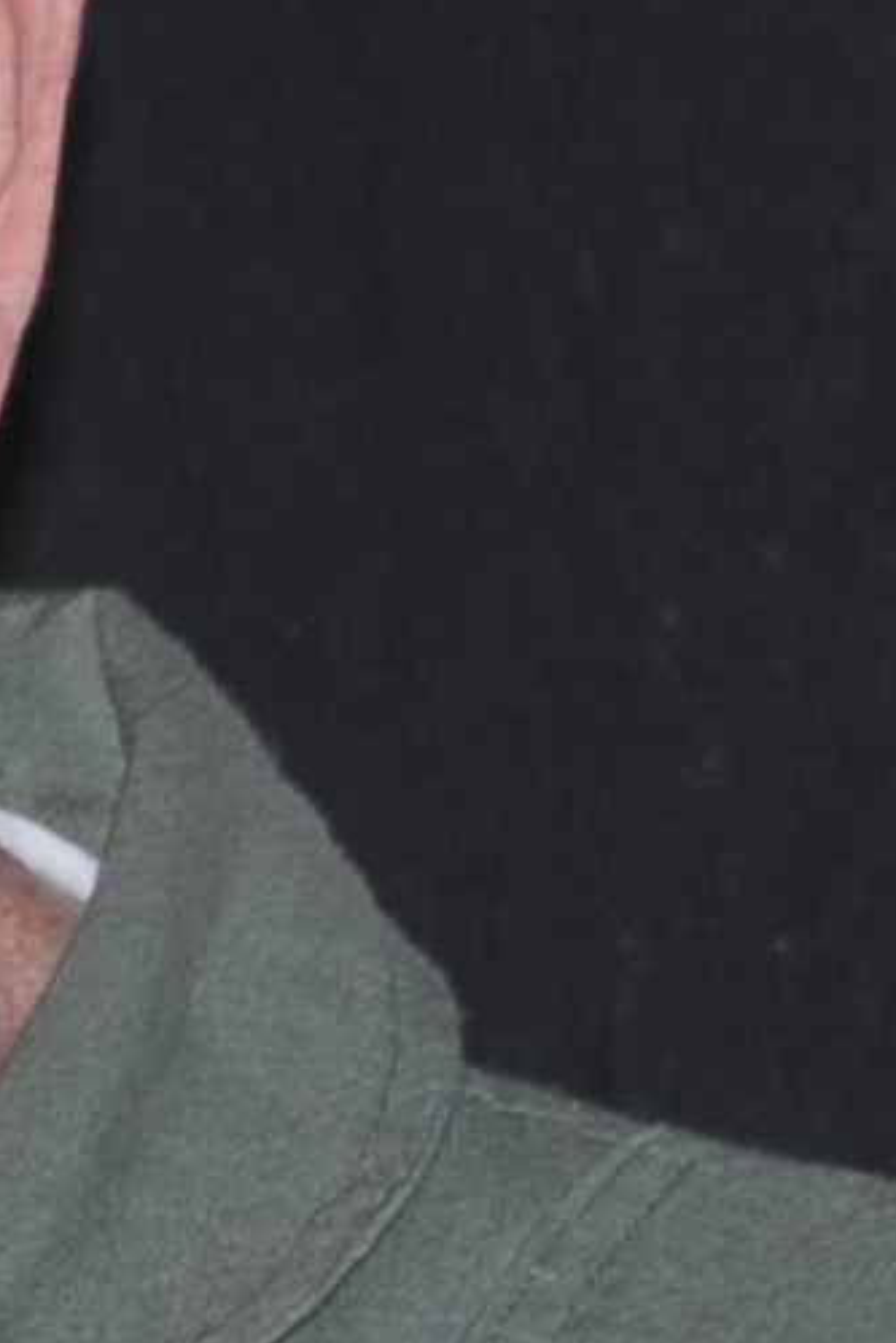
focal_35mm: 1705
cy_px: 1198
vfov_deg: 1.2
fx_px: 63604
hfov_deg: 0.8
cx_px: -869
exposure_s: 1/125
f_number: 10
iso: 320
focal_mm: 200
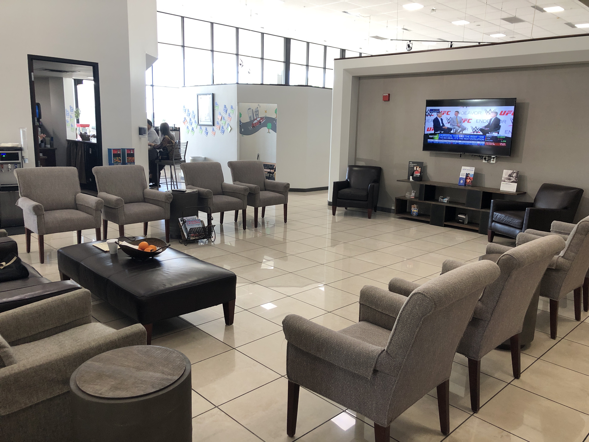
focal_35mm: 28
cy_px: 221
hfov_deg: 63.4
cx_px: 294
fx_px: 476
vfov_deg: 49.7
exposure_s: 1/30
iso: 32
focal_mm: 3.99
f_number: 1.8
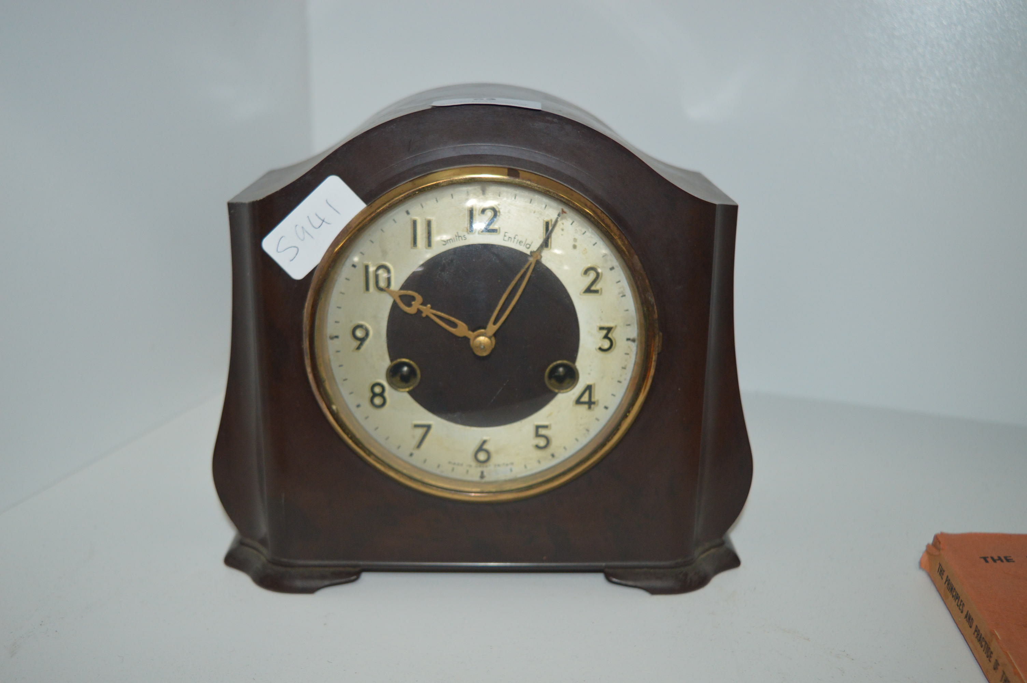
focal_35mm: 39
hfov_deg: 49.6
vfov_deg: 34.1
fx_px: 1112
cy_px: 342
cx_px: 514
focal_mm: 26
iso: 720
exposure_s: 1/60
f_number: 4
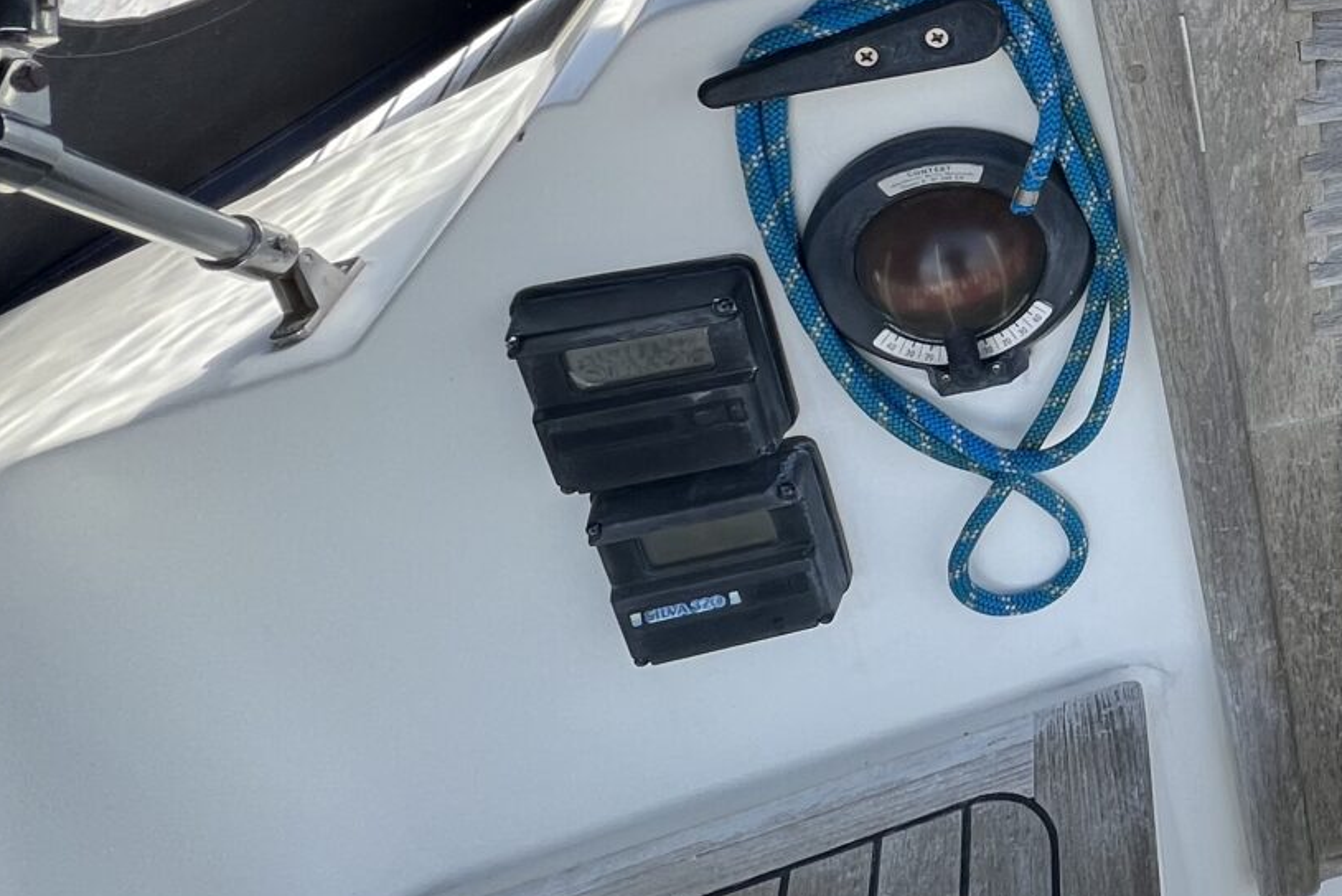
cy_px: -31
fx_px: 1268
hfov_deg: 42.3
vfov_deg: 34.7
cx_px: 1513
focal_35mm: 34
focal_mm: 1.57
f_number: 1.8
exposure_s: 1/523
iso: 32
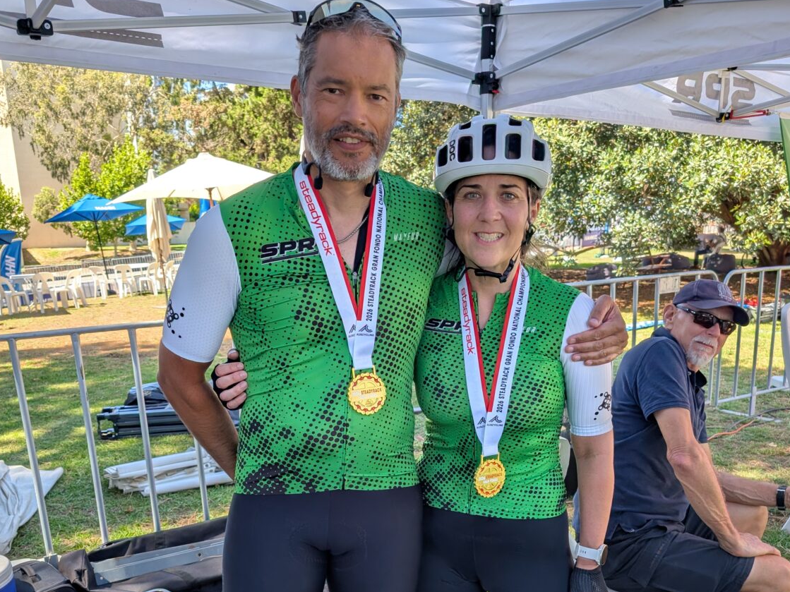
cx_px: 403
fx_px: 753
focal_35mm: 33
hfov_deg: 55.4
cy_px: 444
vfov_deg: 41.7
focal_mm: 6.9
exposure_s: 1/280
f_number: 1.68
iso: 23
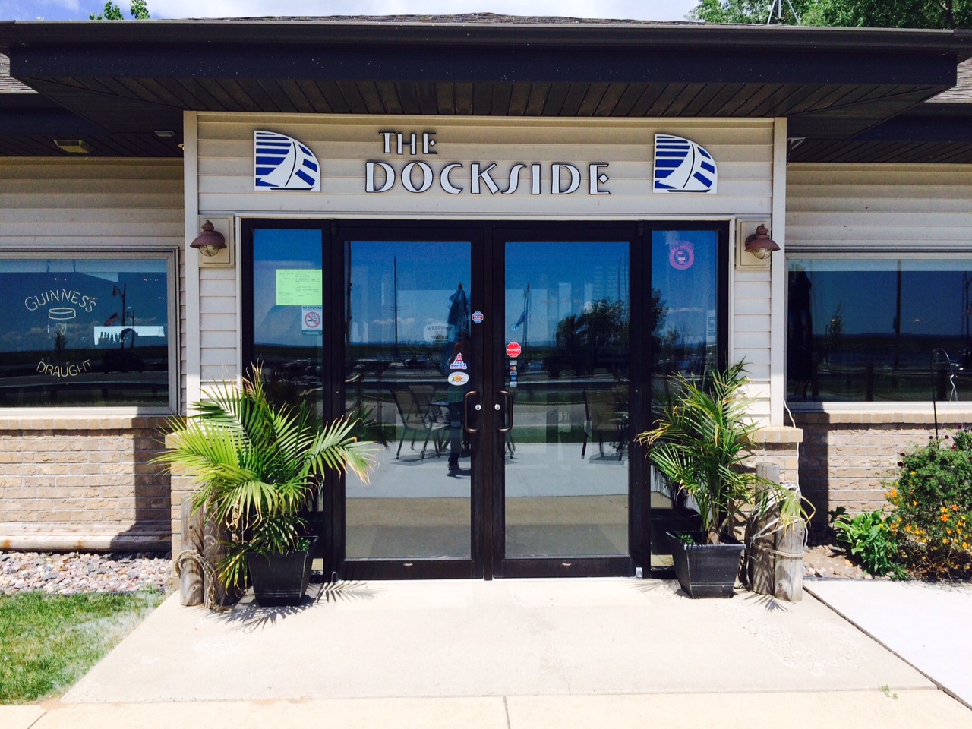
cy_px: 364
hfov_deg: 61.7
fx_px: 814
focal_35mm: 29
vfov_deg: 48.2
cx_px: 486
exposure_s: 1/2740
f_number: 2.2
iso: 32
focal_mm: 4.15
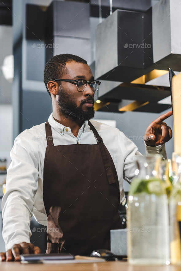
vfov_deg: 23.9
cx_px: 90
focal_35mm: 85
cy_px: 136
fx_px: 640
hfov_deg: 16.1
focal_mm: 85
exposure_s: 1/160
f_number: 3.5
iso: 200
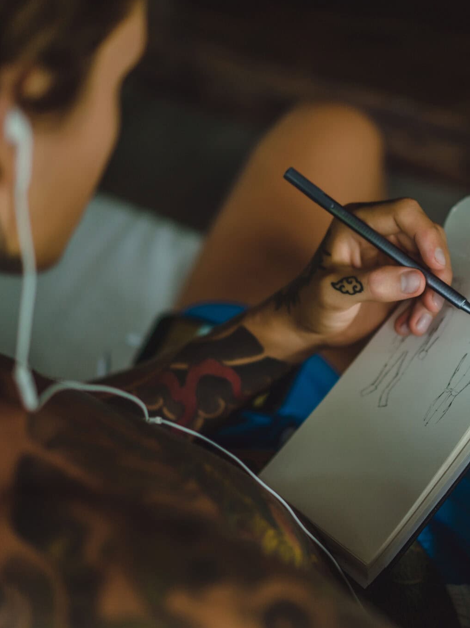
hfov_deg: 18.2
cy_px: 313
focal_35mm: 80
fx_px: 1449
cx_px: 407
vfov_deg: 24.4
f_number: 1.8
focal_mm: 55
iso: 200
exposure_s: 1/250
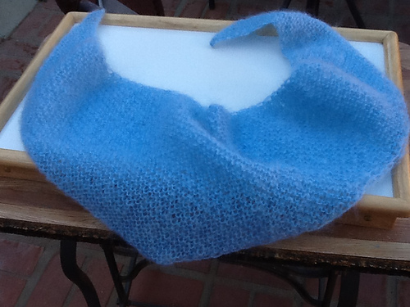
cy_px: 154
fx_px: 521
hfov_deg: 42.9
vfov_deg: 32.9
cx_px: 205
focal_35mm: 44
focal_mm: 2.03
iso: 40
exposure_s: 1/315
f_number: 2.4
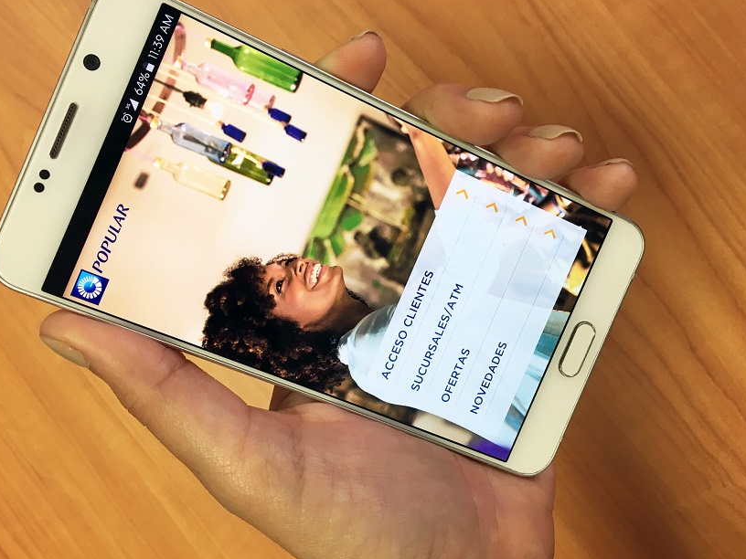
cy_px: 255
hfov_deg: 56.7
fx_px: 690
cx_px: 342
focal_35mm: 32
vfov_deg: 44.1
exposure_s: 1/30
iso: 32
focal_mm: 4.15
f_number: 2.2
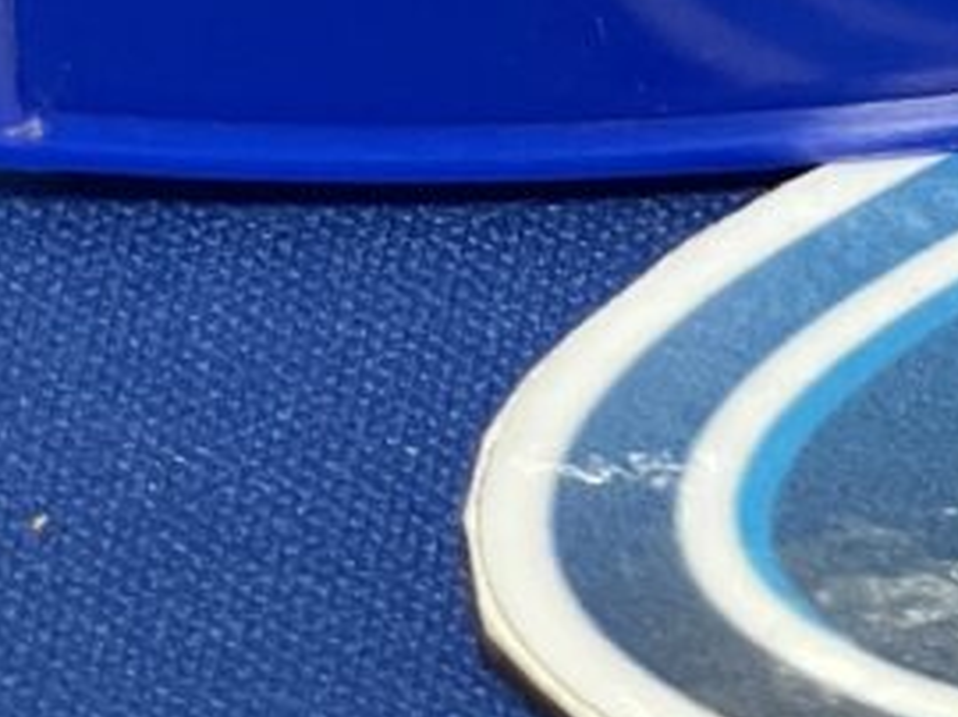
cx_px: 2484
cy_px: -1203
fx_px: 8185
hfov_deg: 6.3
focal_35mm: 296
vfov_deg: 4.8
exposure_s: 1/60
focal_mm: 6
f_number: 2
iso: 125
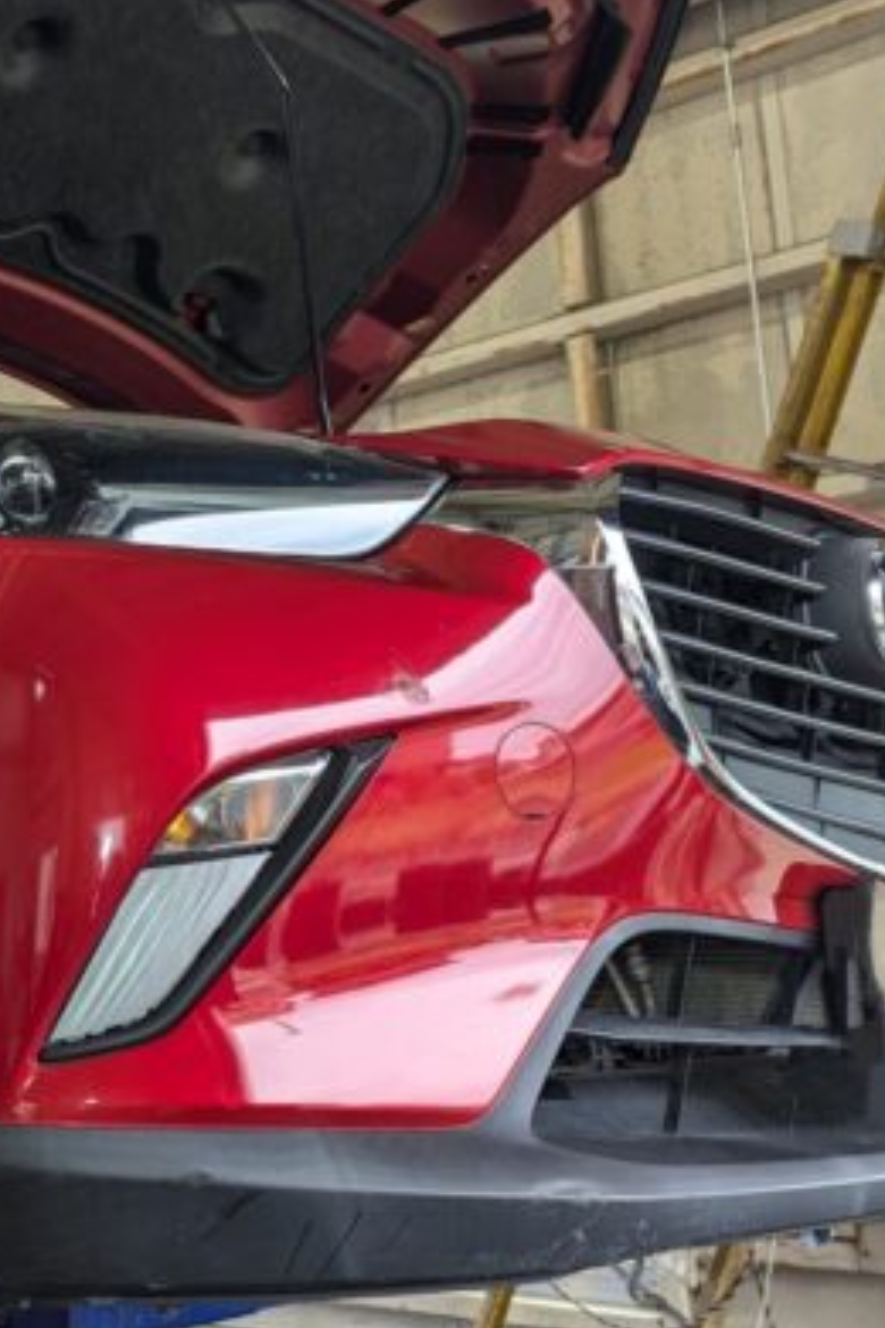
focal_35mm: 50
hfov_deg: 25.1
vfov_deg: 39.6
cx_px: -83
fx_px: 1844
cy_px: 613
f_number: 1.85
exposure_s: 1/41.1
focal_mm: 6.81
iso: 67
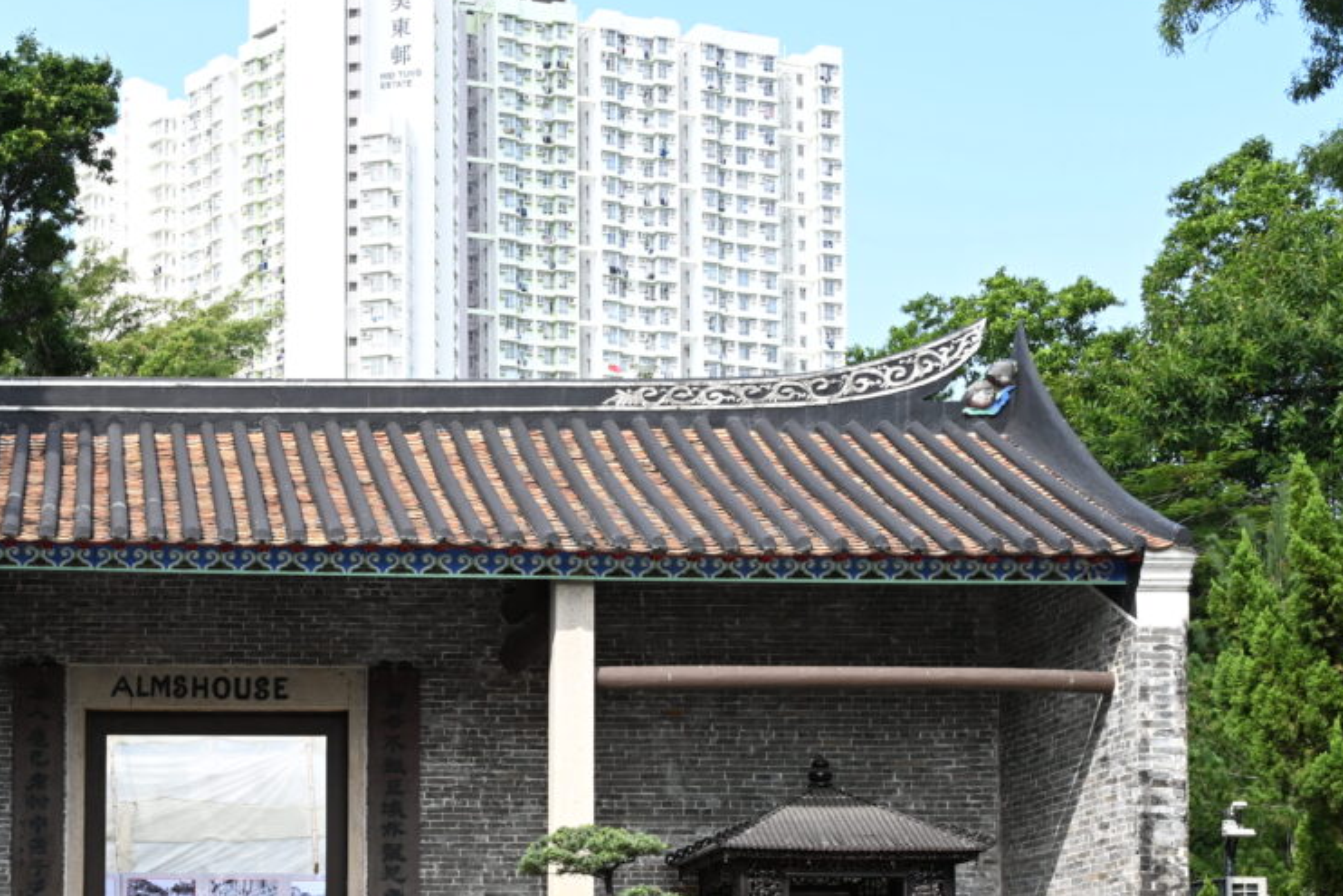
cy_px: 871
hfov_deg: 32.1
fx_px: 2239
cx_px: 197
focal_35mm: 60
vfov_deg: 21.9
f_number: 8
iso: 400
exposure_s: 1/320
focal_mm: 29
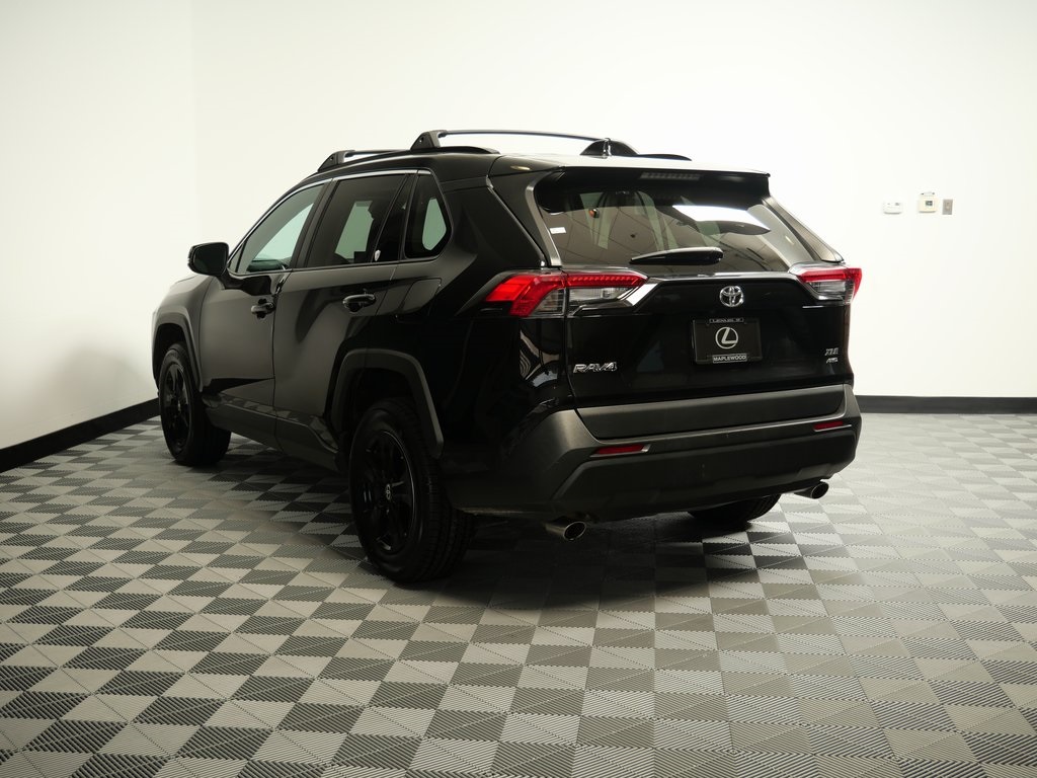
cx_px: 518
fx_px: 1198
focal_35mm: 40
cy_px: 389
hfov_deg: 46.8
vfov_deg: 36.0
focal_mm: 20
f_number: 4.1
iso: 200
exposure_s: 1/250
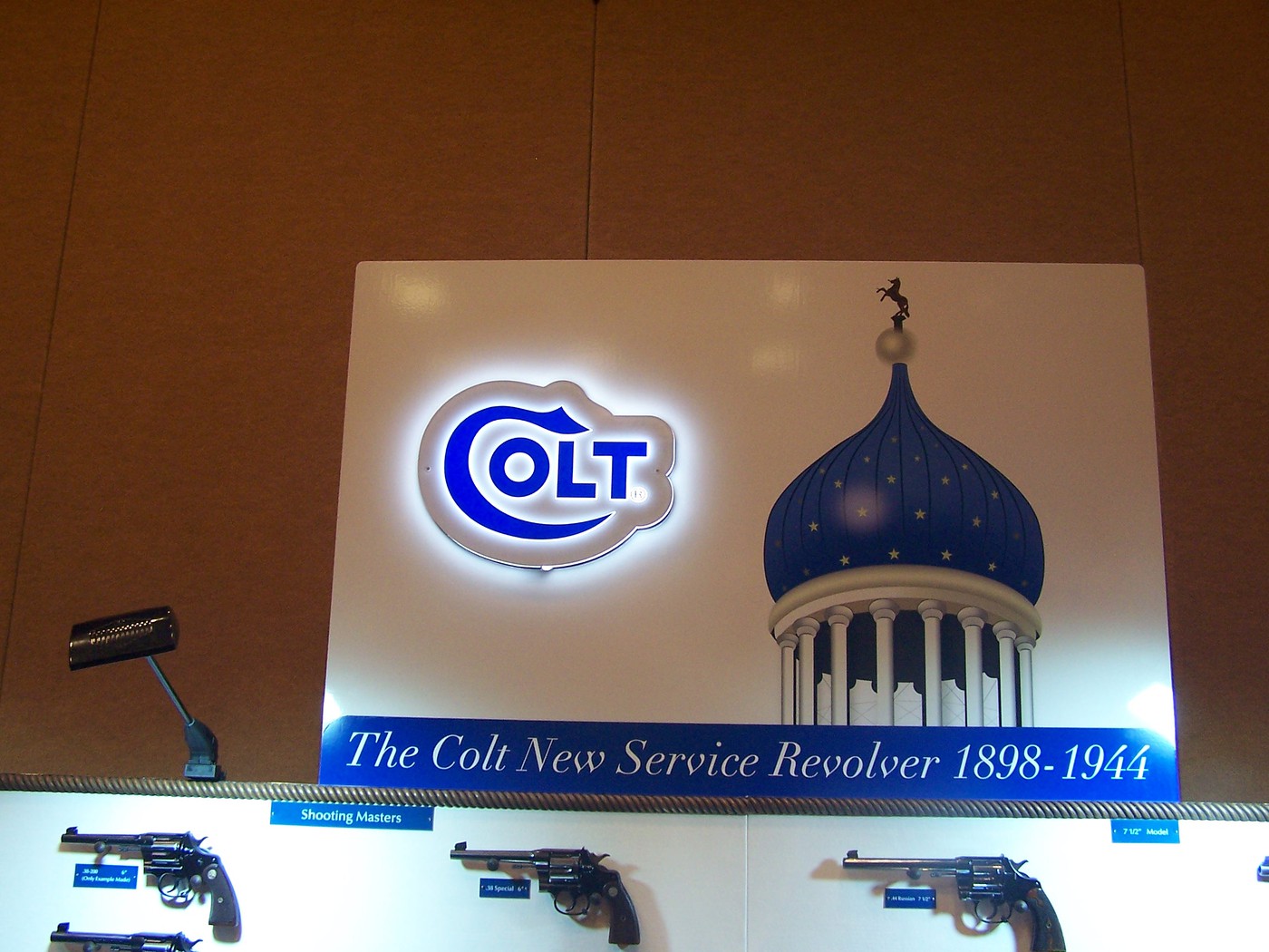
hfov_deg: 49.0
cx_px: 634
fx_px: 1393
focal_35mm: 38
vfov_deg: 37.7
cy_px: 476
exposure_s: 1/30
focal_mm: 6.3
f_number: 2.8
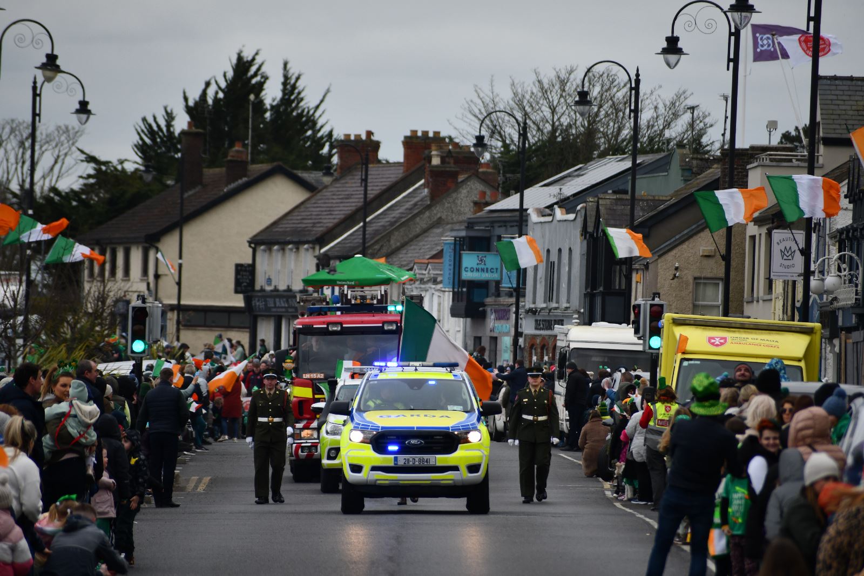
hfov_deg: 4.6
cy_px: 288
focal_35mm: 450
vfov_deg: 3.1
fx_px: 10800
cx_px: 432
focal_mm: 300
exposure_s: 1/500
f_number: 6.3
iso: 250
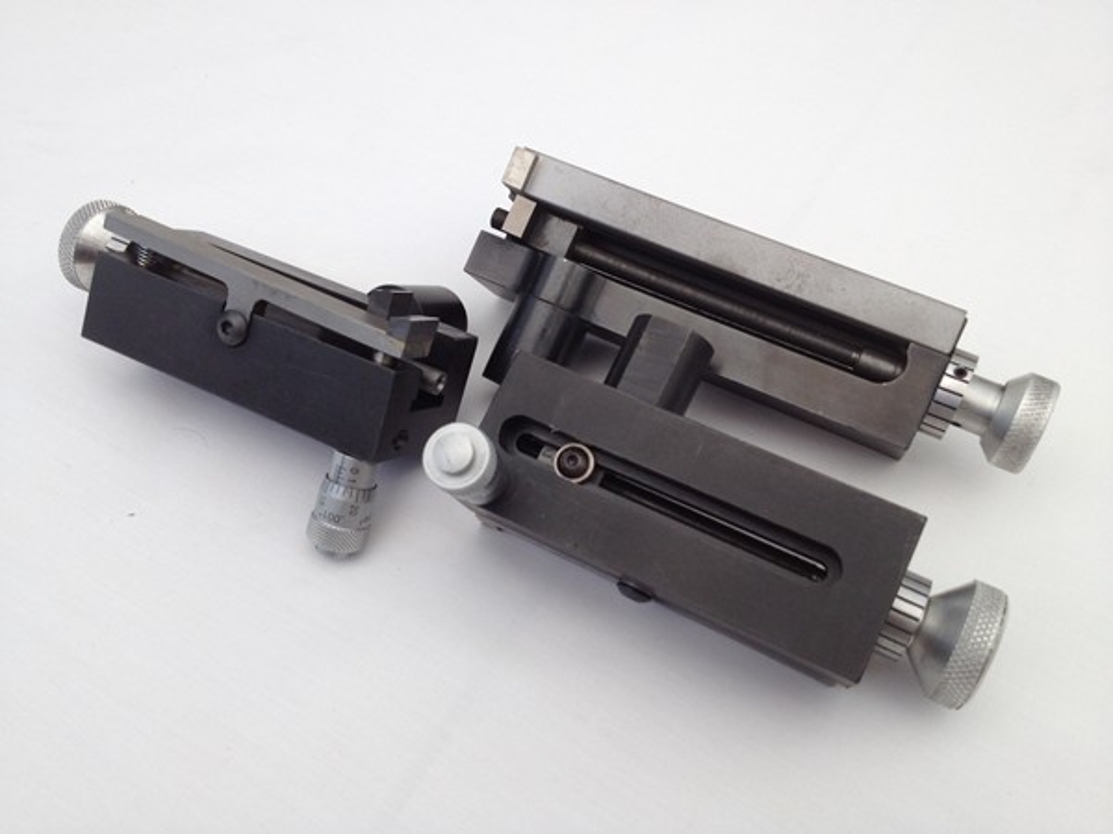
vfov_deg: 40.7
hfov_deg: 52.6
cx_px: 556
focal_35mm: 35
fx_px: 1125
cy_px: 417
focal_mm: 4.28
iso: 64
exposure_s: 1/800
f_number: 2.4
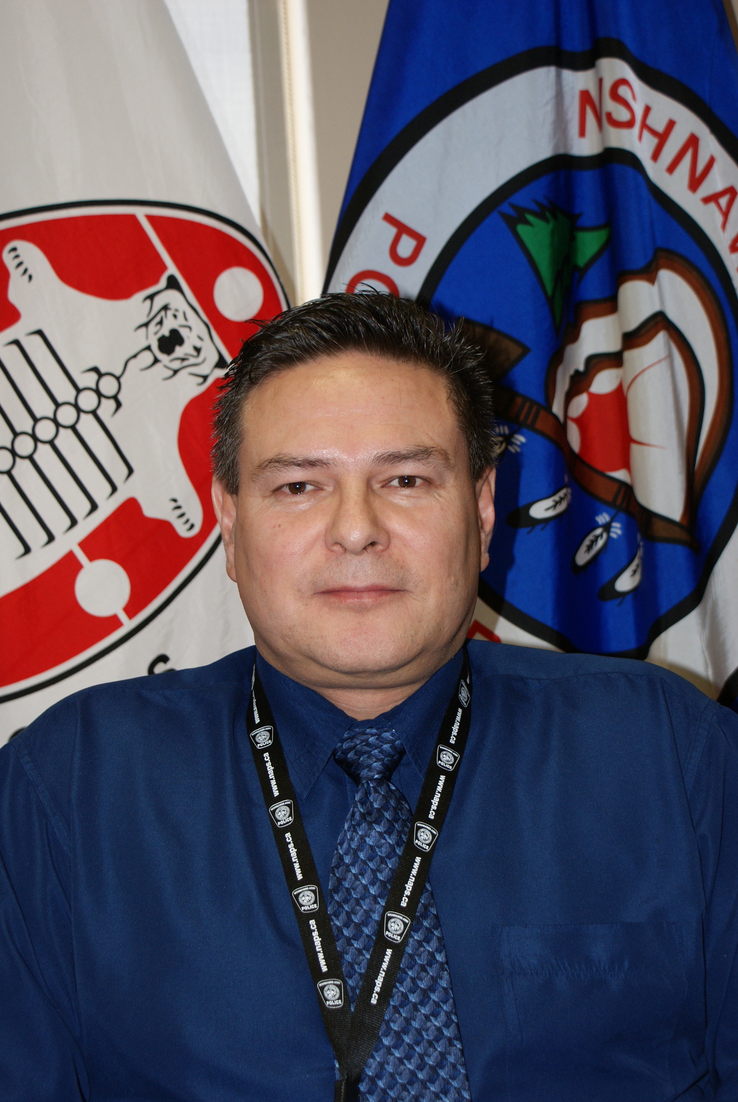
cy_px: 551
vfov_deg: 33.4
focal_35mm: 60
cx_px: 369
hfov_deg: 22.7
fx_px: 1840
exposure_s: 1/60
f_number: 5.6
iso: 200
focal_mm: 40
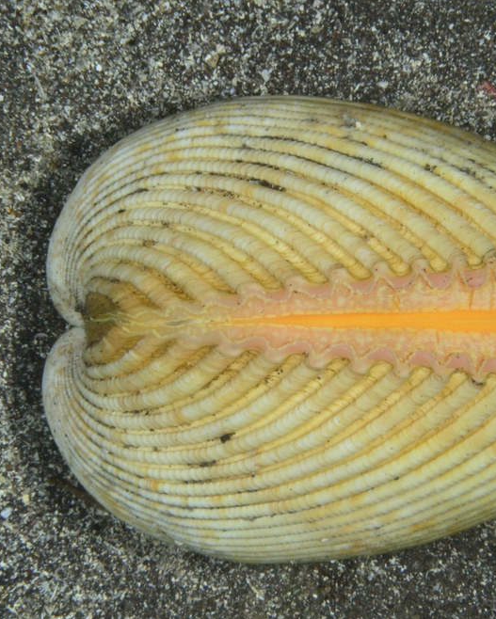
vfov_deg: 15.0
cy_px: 310
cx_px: 328
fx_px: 2347
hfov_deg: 12.0
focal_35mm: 128
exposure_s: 1/60
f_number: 32
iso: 400
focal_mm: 60
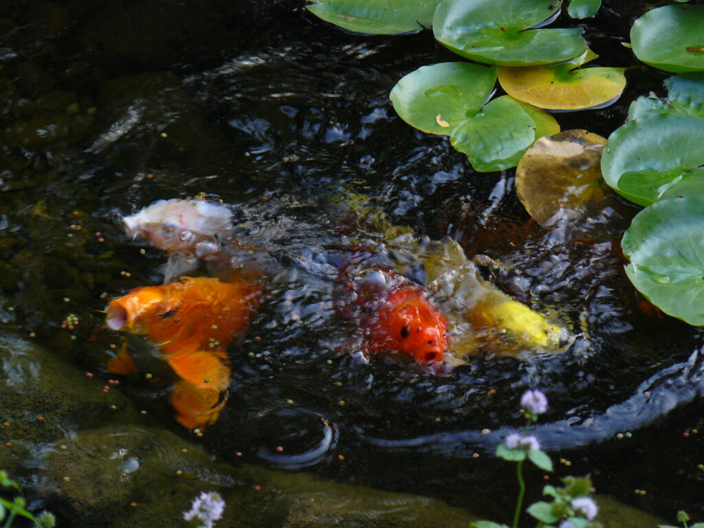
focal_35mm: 157
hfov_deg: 12.6
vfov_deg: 9.5
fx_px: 3193
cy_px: 264
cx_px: 352
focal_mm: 26.2
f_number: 3.3
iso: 200
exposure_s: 1/80
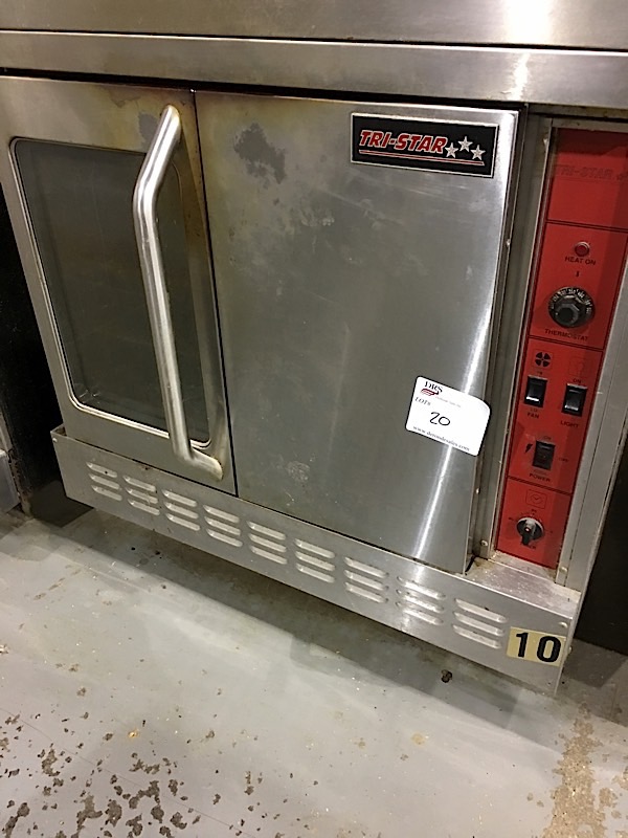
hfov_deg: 48.2
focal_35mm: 29
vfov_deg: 61.7
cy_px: 419
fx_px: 701
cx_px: 314
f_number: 2.2
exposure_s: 1/4
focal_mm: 4.15
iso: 50
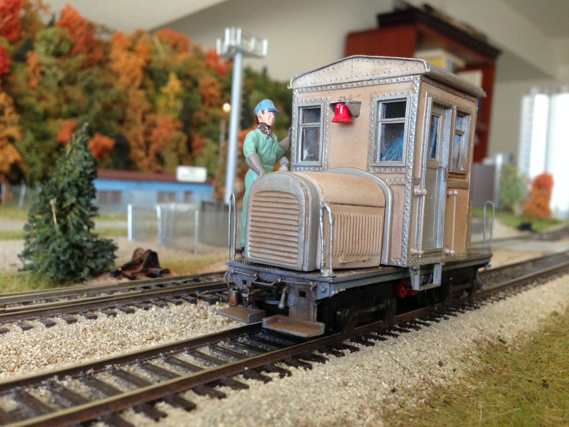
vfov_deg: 42.9
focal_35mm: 33
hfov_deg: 55.4
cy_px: 214
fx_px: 542
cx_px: 284
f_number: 2.4
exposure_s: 1/20
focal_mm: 4.12
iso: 125
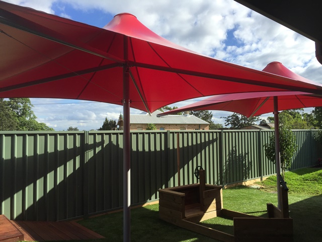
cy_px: 121
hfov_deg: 61.7
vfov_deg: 48.2
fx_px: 270
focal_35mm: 29
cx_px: 161
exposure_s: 1/1647
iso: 32
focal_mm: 4.15
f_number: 2.2
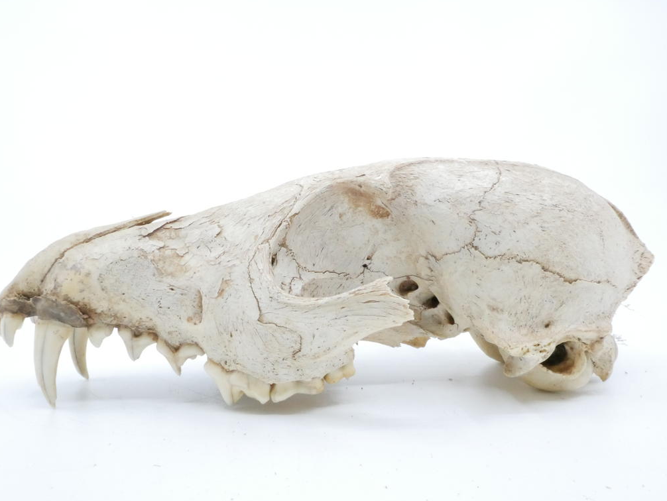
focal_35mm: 31
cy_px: 242
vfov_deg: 45.5
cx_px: 327
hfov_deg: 58.3
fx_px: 598
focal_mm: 13
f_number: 22
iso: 3200
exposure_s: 1/60
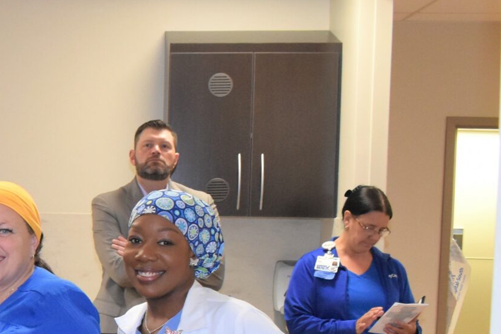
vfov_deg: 16.2
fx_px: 1155
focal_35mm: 83
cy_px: 307
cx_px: -220
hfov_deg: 21.2
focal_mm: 18
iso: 1600
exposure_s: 1/160
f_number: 5
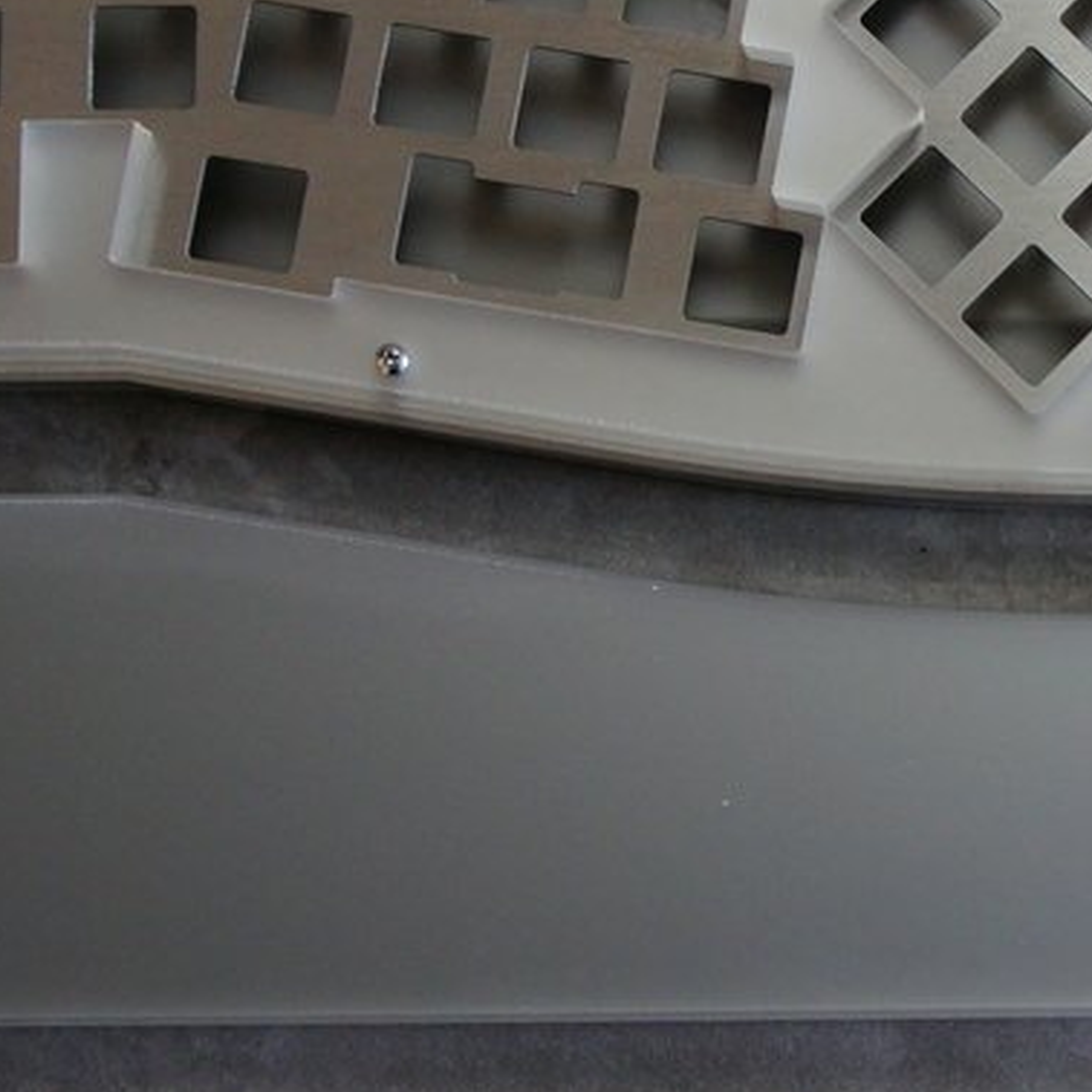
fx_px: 3462
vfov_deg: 17.9
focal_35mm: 97
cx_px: 1115
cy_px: 386
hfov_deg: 17.5
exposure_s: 1/40
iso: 400
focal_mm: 24
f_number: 4
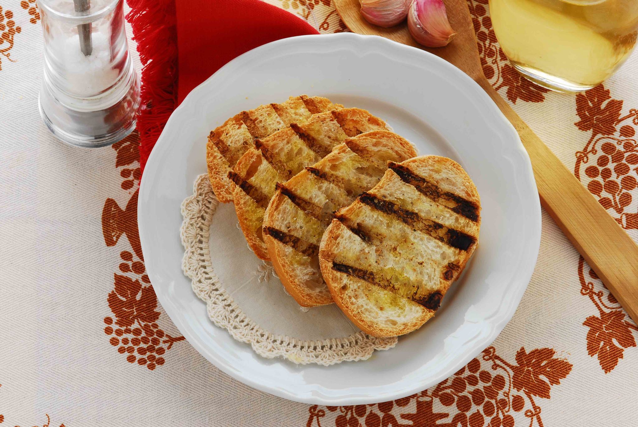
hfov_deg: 13.0
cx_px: 319
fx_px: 2795
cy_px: 214
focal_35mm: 158
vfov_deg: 8.7
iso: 100
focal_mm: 105
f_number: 14
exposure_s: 1/80
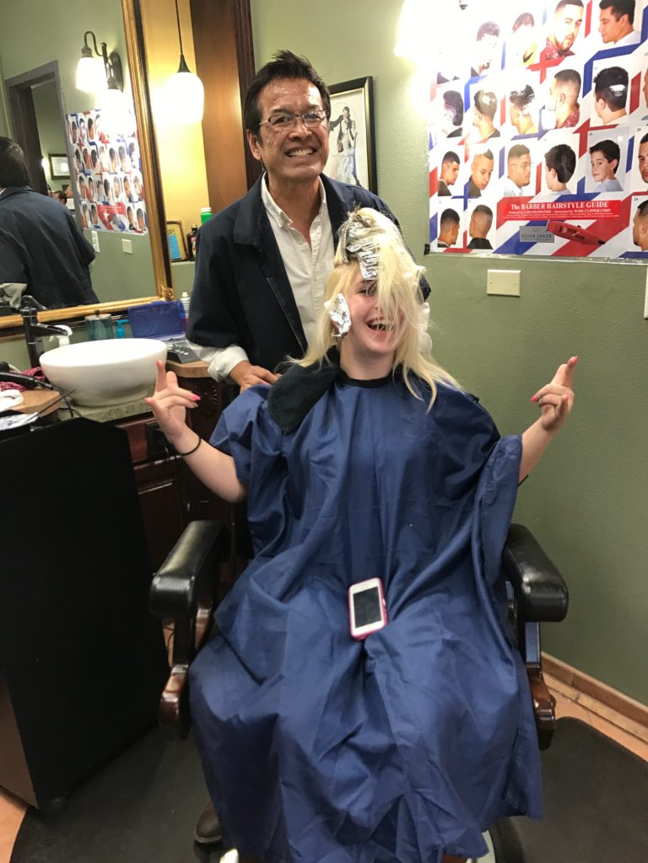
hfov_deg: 49.7
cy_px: 432
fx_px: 699
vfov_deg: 63.4
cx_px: 324
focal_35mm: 28
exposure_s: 1/20
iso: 40
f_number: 1.8
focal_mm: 3.99
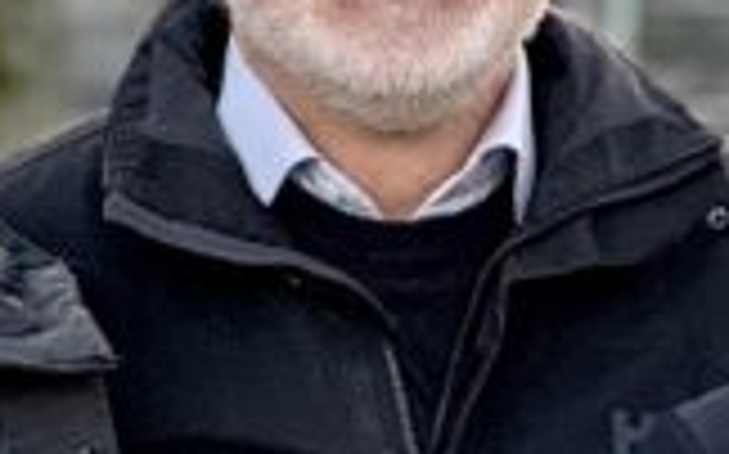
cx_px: 1102
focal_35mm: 517
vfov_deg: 2.5
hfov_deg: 4.0
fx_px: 10264
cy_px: 458
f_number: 2.8
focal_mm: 9
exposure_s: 1/99
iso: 200
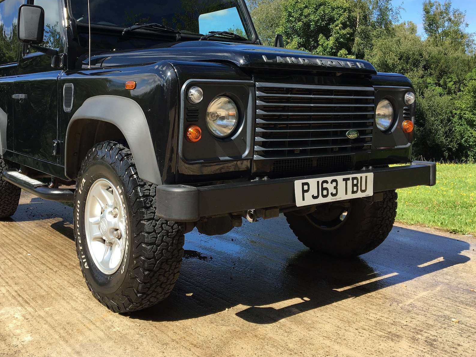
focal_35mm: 37
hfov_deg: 49.8
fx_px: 509
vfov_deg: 38.5
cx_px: 192
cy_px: 139
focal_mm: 4.15
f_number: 2.2
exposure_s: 1/801
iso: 25
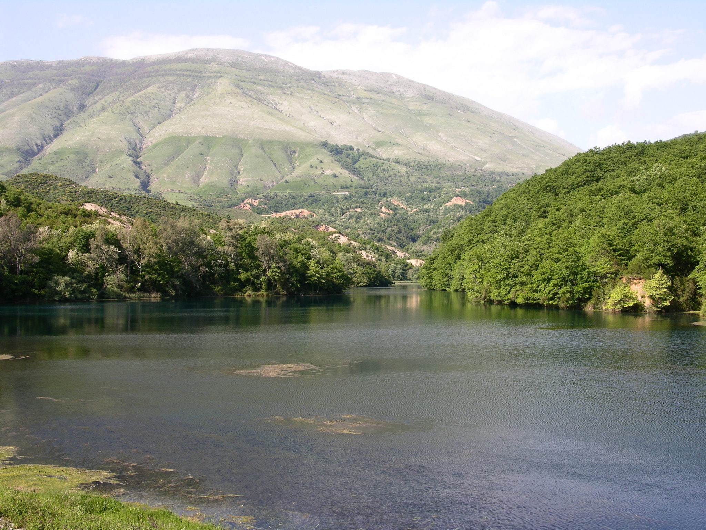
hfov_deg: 47.9
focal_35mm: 39
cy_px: 265
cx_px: 353
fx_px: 795
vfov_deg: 36.8
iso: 50
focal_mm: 10
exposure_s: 1/90.2
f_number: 7.2
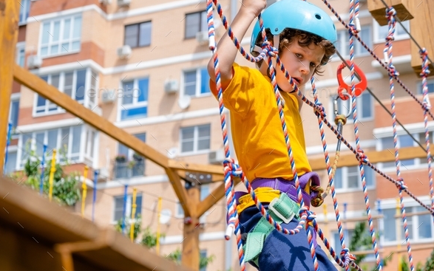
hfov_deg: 24.4
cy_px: 127
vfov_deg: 15.4
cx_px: 217
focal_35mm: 85
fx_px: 1005
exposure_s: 1/450
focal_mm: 55
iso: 160
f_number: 5
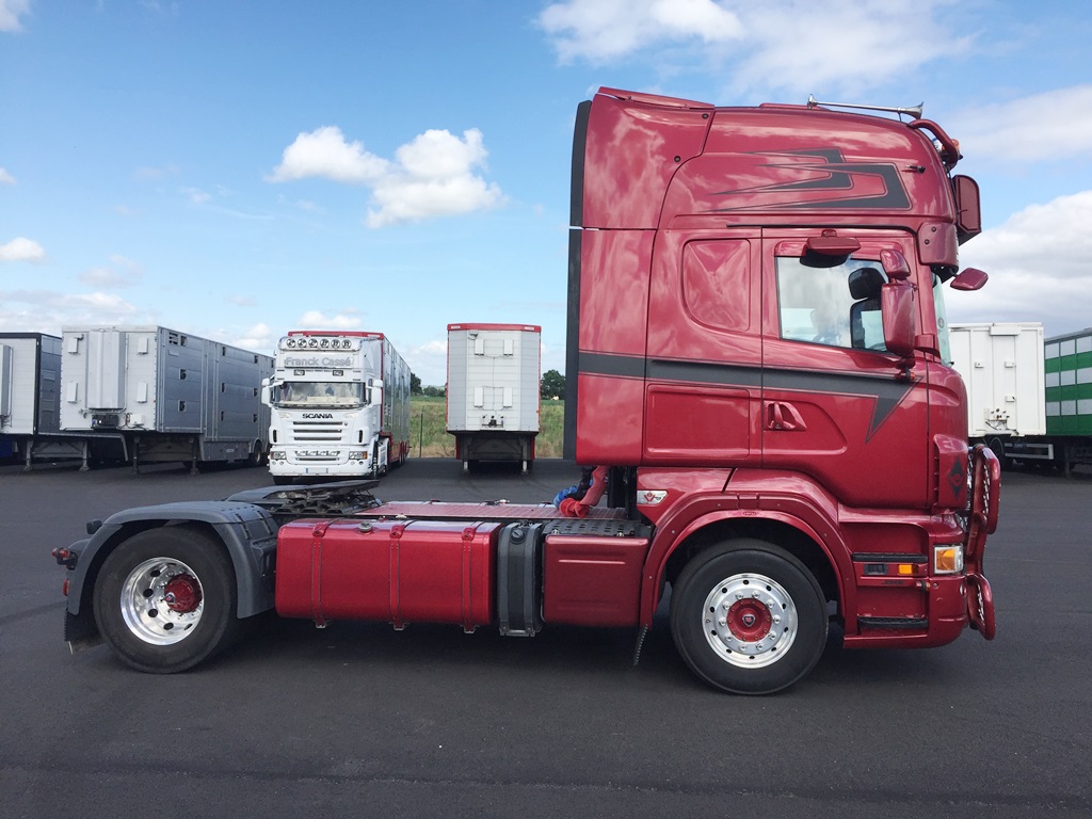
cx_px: 546
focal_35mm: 29
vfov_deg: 48.2
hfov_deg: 61.7
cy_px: 410
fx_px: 915
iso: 32
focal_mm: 4.15
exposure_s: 1/1522
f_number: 2.2
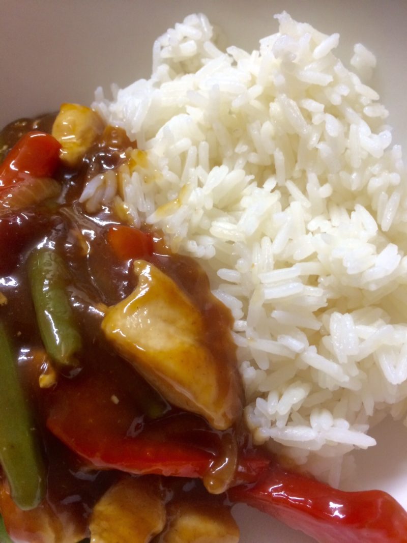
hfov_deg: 48.2
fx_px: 455
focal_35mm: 29
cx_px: 204
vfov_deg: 61.7
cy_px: 272
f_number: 2.2
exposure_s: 1/33
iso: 160
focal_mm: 4.15
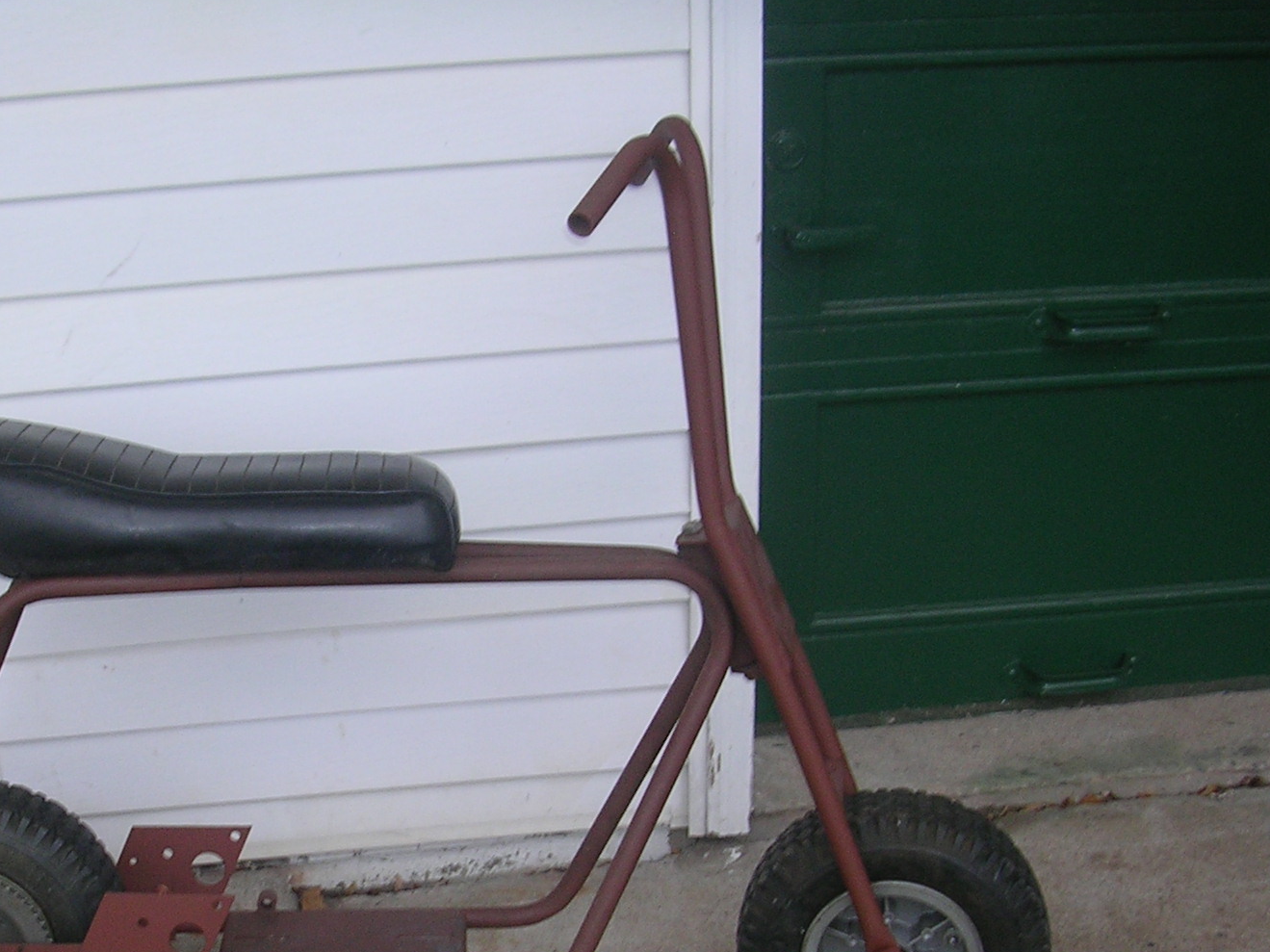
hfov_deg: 32.3
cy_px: 735
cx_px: 384
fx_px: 2164
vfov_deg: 24.5
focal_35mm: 59
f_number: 2.8
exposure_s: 1/30
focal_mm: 5.8
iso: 50
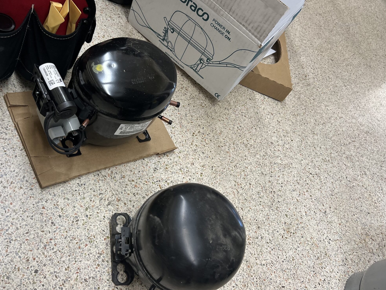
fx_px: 379
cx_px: 141
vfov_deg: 41.8
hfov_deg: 53.3
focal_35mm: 34
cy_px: 148
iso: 100
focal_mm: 5.7
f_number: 1.5
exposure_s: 1/120
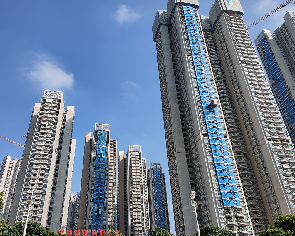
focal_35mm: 28
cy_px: 122
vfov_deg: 51.5
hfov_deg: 62.0
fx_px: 244
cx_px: 130
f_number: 1.85
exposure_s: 1/2185
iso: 50
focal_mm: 6.78
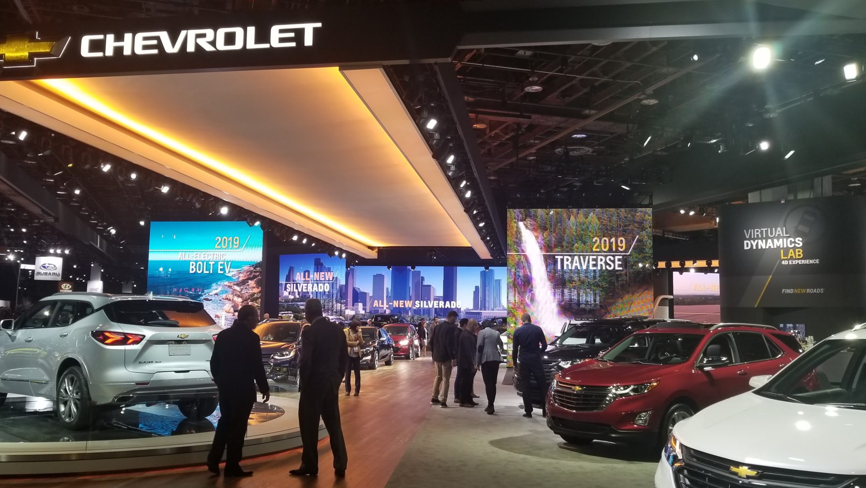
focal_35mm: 31
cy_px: 245
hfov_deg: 62.6
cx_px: 410
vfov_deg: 37.8
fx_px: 712
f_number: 1.7
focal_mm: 4.25
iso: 64
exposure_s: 1/100
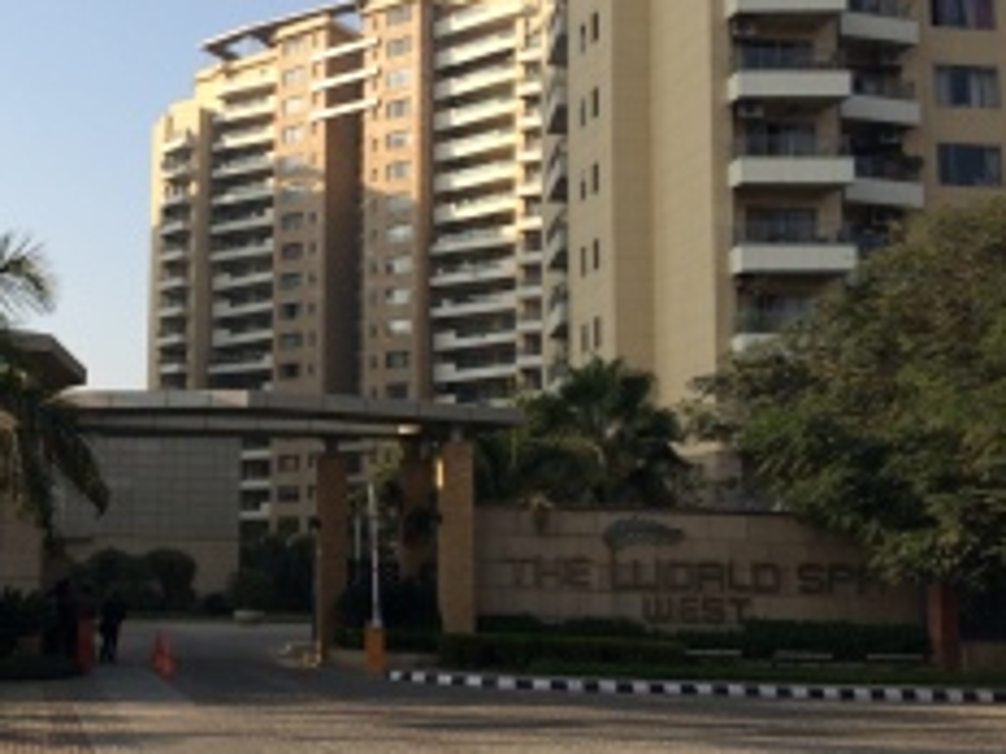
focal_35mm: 50
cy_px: 403
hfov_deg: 36.5
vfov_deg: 29.1
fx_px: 1453
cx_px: 160
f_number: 2.2
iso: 32
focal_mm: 4.15
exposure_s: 1/1580
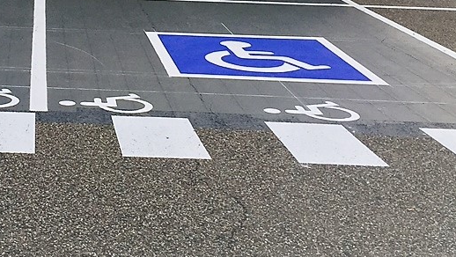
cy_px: -70
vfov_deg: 14.9
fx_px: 944
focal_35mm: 78
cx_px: 45
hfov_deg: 26.3
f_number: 2.2
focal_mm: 4.15
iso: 32
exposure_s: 1/439
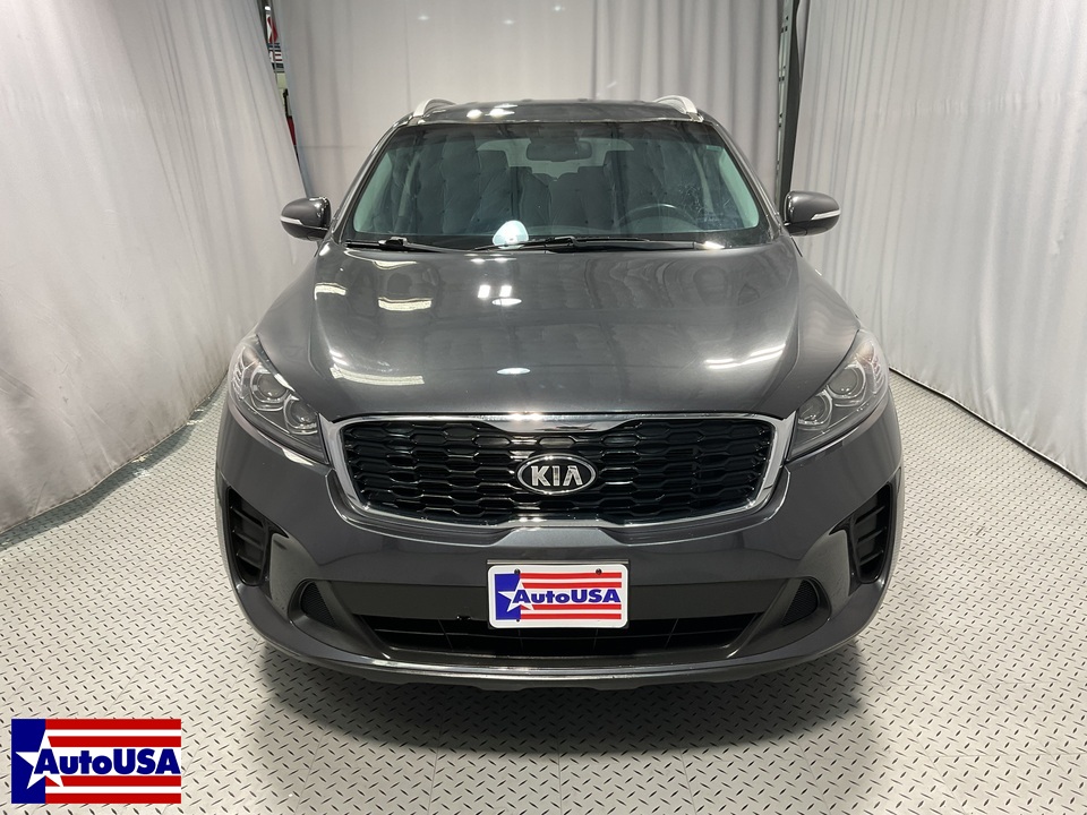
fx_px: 911
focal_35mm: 29
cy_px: 408
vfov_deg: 48.2
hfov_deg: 61.7
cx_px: 544
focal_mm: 3
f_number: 1.8
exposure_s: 1/60
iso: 40
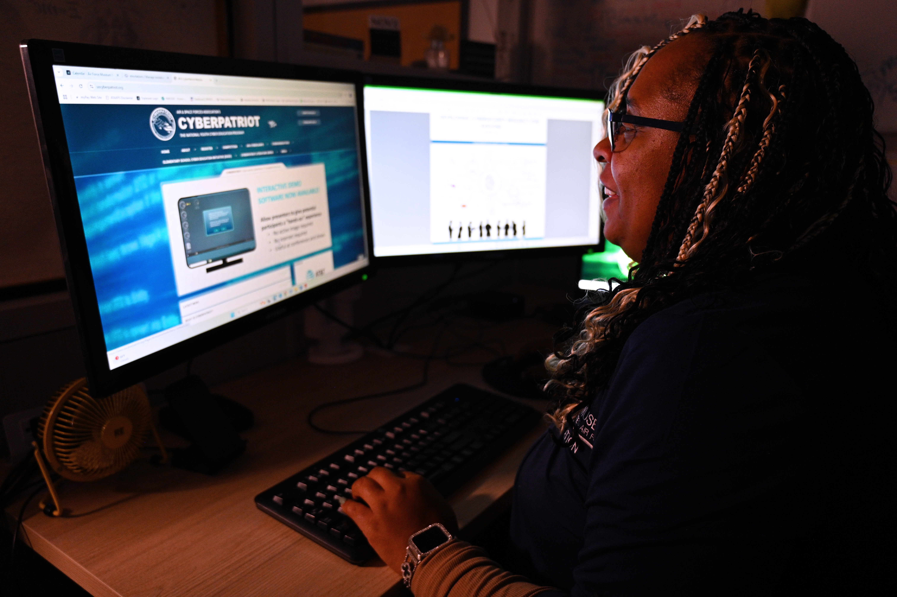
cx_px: 448
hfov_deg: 67.4
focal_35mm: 27
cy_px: 298
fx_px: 672
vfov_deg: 47.9
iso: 2200
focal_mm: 27
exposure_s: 1/125
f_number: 4
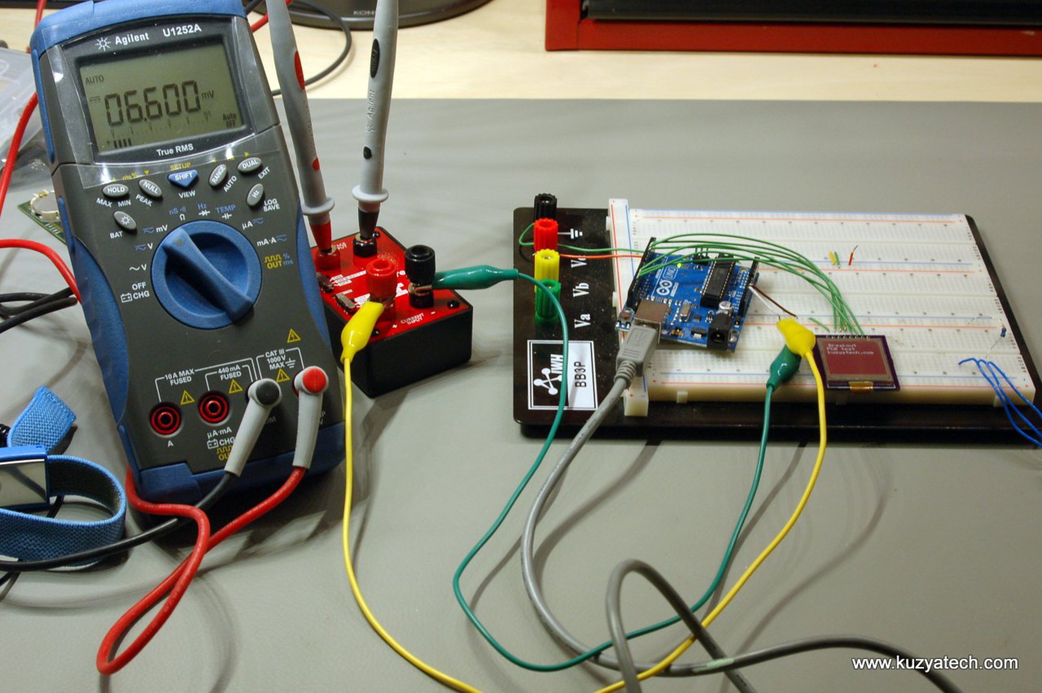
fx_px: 1735
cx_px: 521
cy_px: 346
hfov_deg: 33.4
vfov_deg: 22.6
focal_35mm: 60
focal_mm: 40
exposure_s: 1/20
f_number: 8
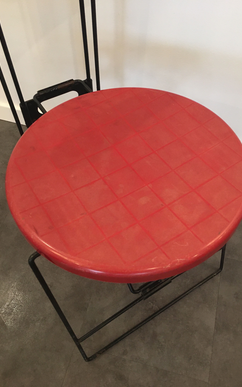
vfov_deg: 61.2
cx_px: 137
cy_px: 192
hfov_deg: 40.5
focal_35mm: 31
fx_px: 327
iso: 200
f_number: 2.2
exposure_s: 1/33
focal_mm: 4.15
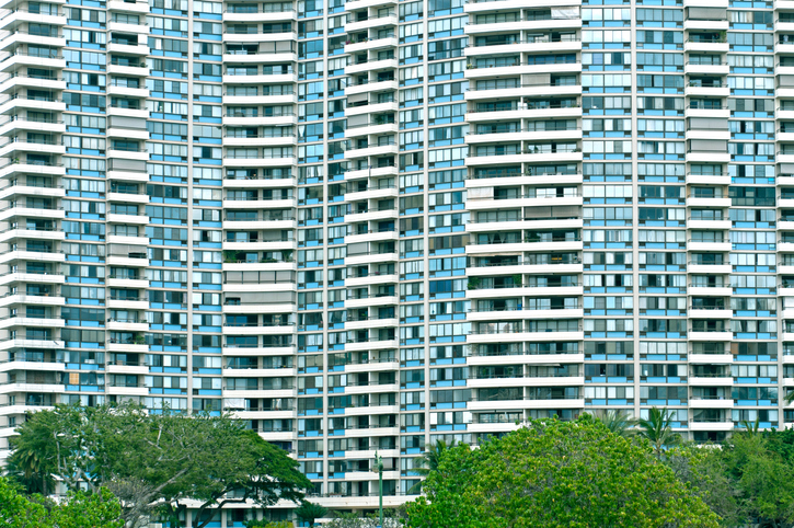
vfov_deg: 13.0
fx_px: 2314
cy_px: 264
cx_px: 397
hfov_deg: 19.5
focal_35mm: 105
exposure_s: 1/500
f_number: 5.6
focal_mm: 70
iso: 160
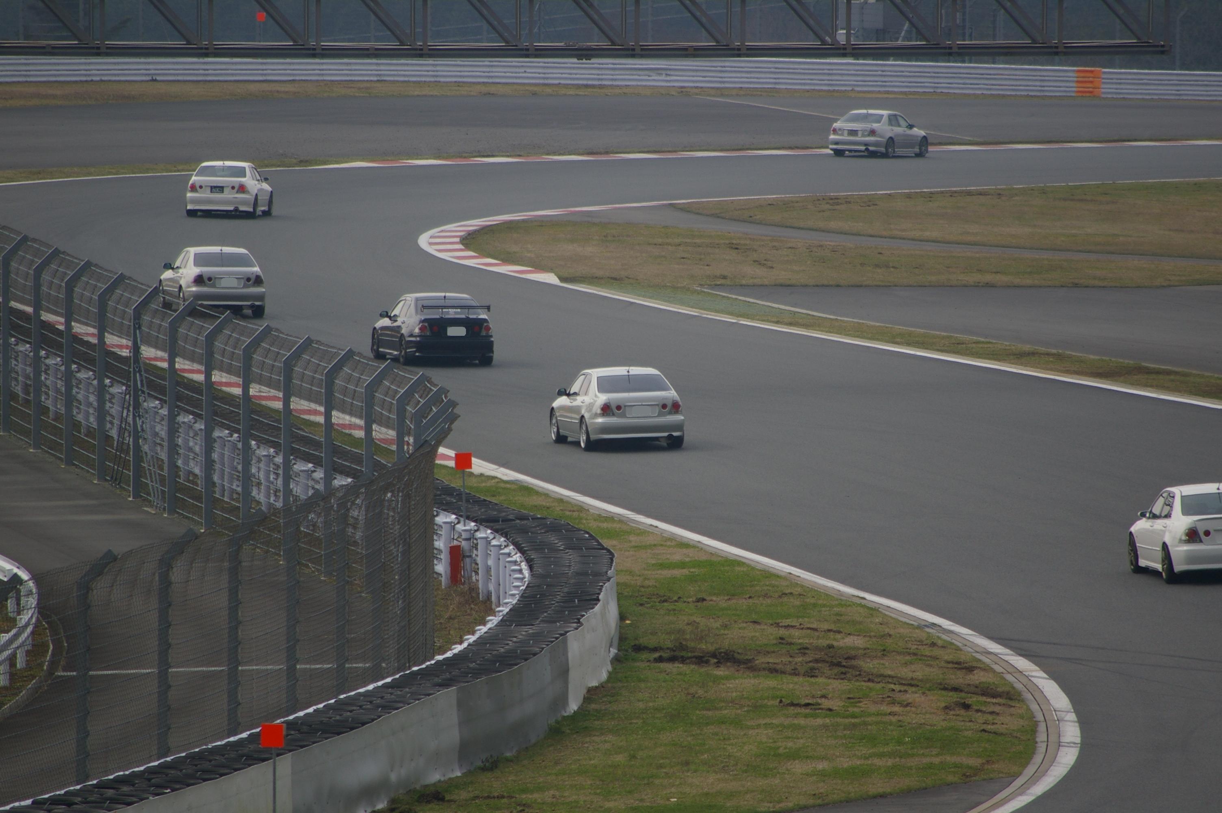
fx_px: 15261
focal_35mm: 450
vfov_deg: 3.0
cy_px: 406
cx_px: 611
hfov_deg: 4.6
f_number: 6.7
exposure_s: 1/500
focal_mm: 300
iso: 200
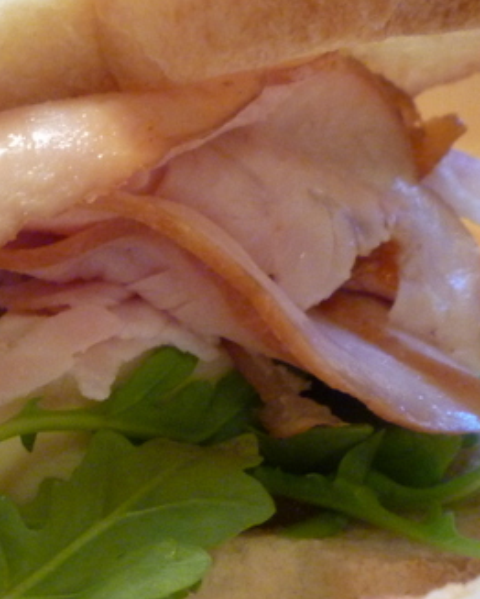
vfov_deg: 22.0
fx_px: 1526
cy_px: 469
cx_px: -2
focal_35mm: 86
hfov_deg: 17.5
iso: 400
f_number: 3.7
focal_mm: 6.3
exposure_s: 1/13
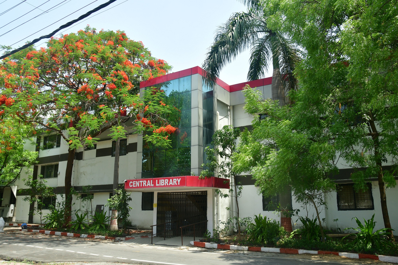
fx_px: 343
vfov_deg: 42.3
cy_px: 132
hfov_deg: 60.3
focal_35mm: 31
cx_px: 199
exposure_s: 1/160
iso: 250
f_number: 13
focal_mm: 21
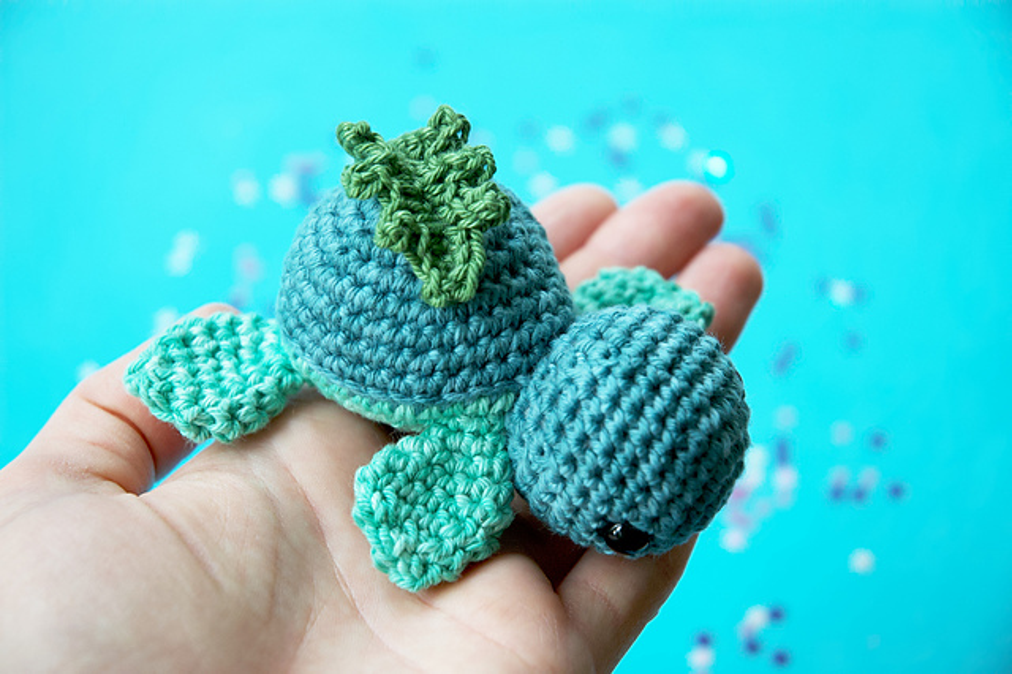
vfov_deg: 13.0
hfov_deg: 19.5
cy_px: 337
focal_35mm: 105
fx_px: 2950
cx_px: 506
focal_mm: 70
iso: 200
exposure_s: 1/80
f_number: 4.5
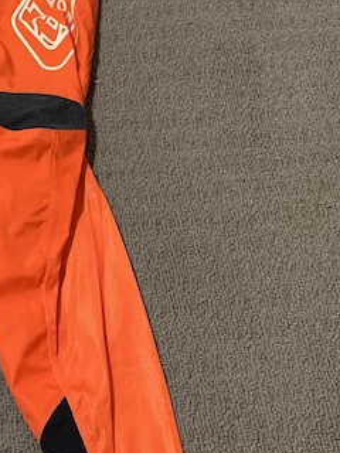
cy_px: 52
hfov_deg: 21.4
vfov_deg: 28.7
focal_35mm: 65
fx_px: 851
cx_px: -40
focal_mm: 4.25
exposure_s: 1/40
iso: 400
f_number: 1.8
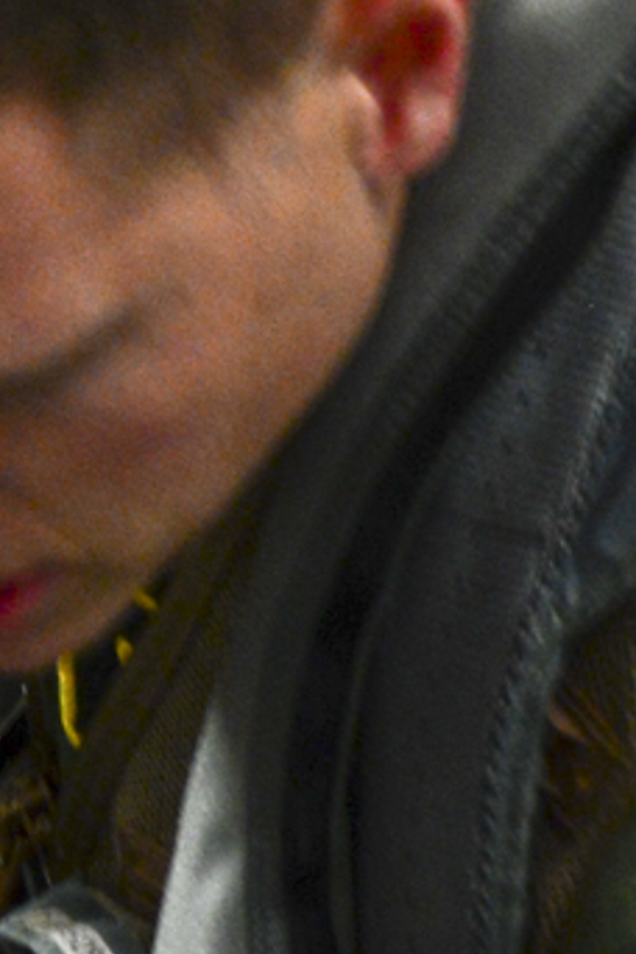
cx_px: -683
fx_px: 5856
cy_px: 1649
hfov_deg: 6.0
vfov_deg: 9.0
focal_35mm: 221
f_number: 5
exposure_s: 1/100
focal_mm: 42
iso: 2000
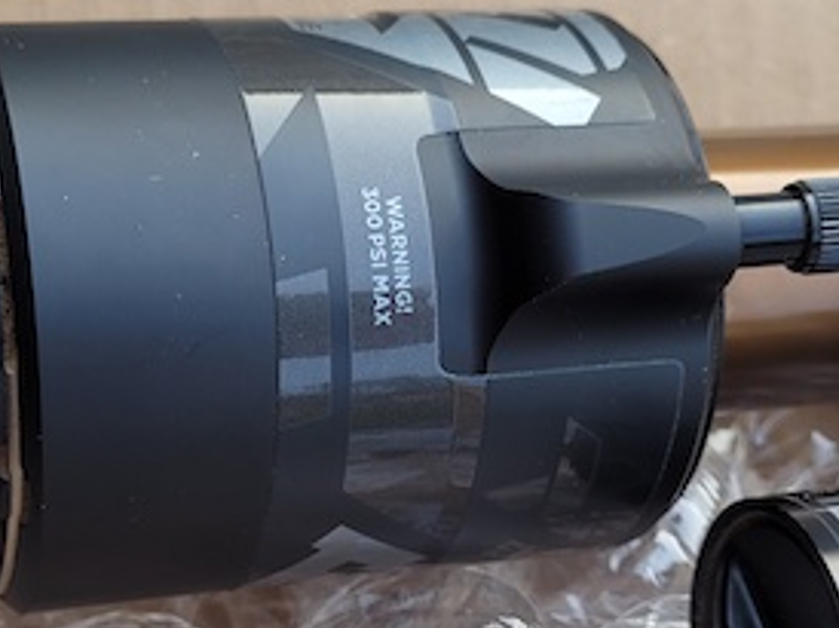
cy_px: 380
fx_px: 1840
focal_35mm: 76
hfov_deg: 25.7
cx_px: 468
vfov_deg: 19.3
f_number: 1.8
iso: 50
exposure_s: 1/100
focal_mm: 5.4
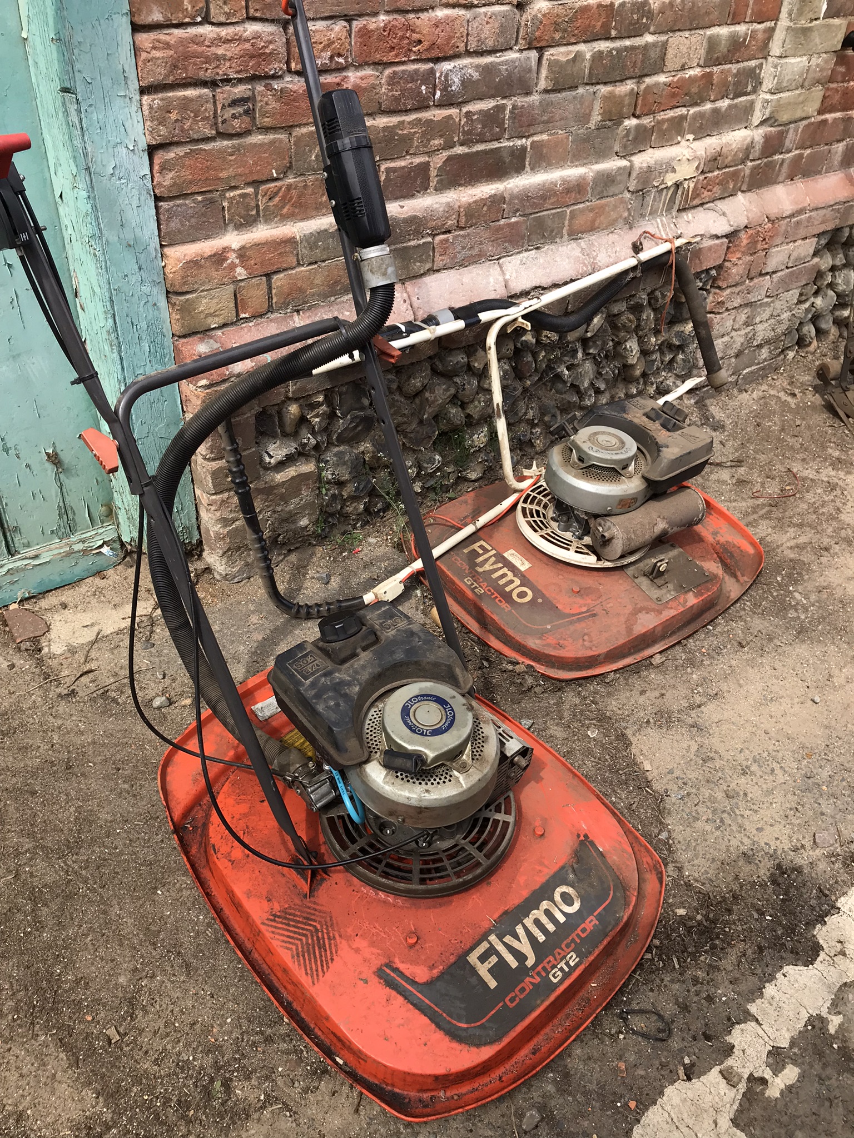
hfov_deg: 49.7
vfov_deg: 63.4
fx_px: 921
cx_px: 427
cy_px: 569
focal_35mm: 28
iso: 20
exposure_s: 1/725
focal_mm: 3.99
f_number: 1.8
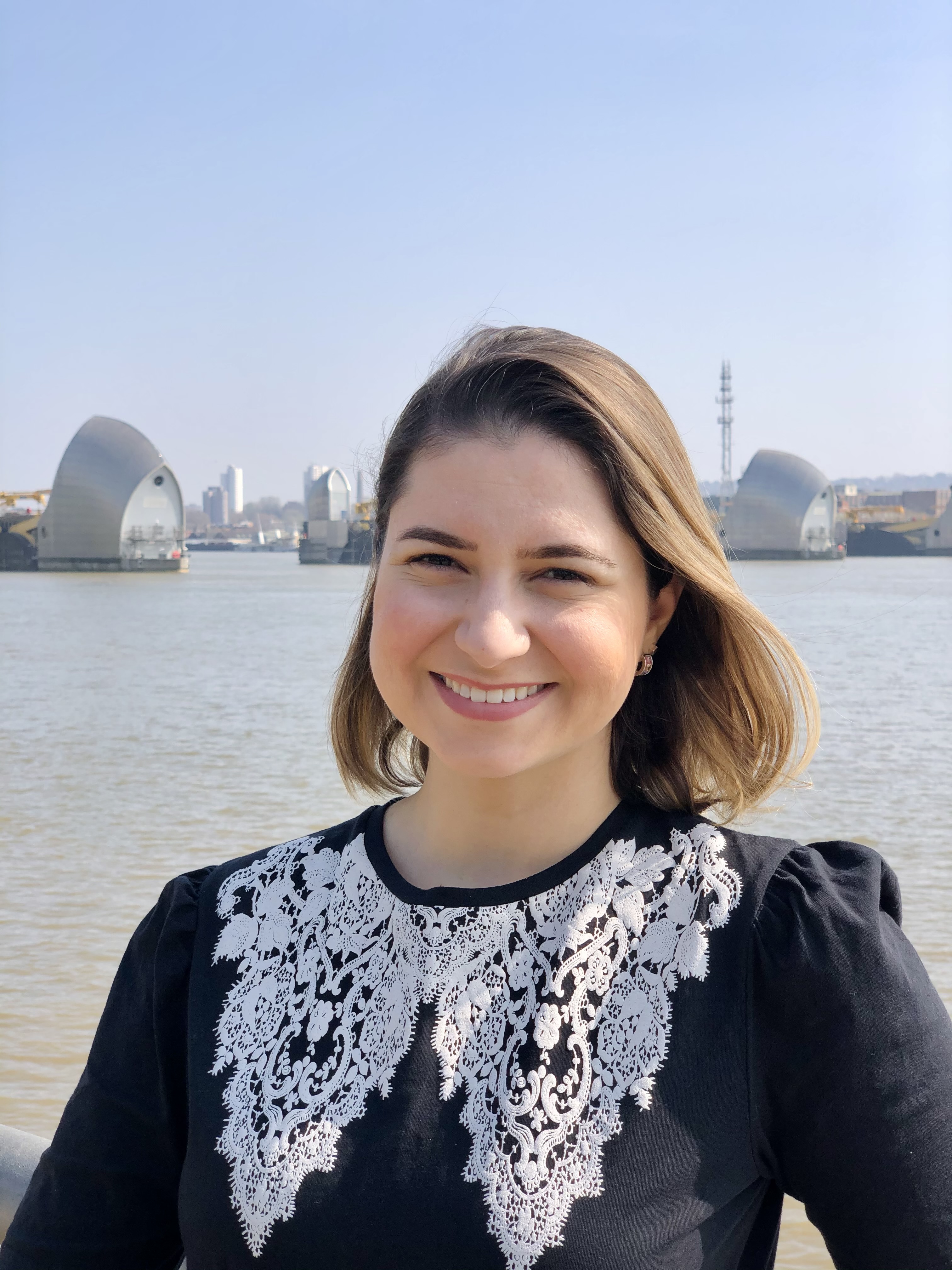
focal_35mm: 52
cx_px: 476
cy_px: 635
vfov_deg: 36.8
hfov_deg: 28.0
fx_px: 1907
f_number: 2.4
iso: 16
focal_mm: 6
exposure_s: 1/694
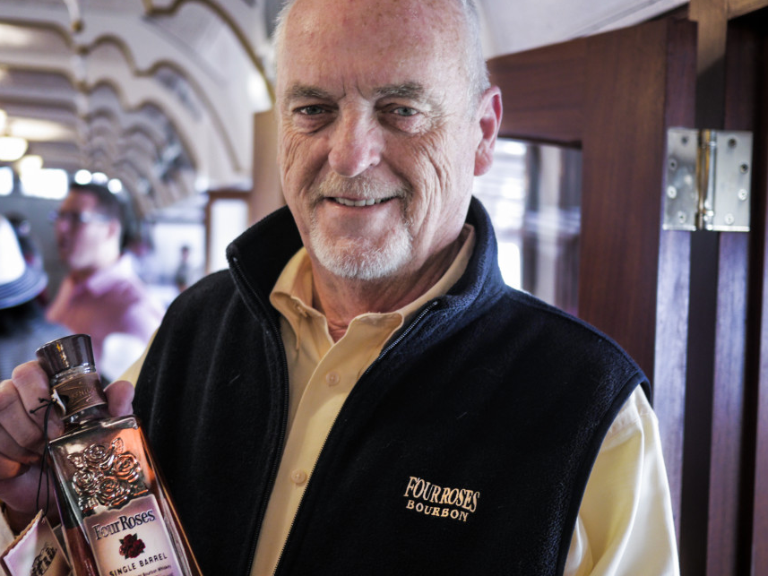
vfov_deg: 26.1
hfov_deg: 34.3
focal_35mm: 56
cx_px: 355
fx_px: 1243
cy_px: 327
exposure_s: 1/60
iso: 500
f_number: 1.7
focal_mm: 20
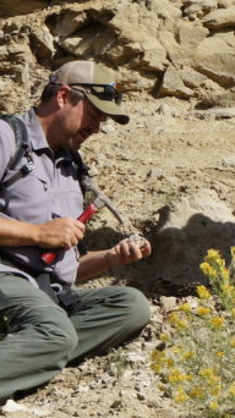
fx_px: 2814
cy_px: 137
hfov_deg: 4.8
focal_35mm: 254
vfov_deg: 8.5
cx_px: 322
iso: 200
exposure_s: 1/250
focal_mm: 51
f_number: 13
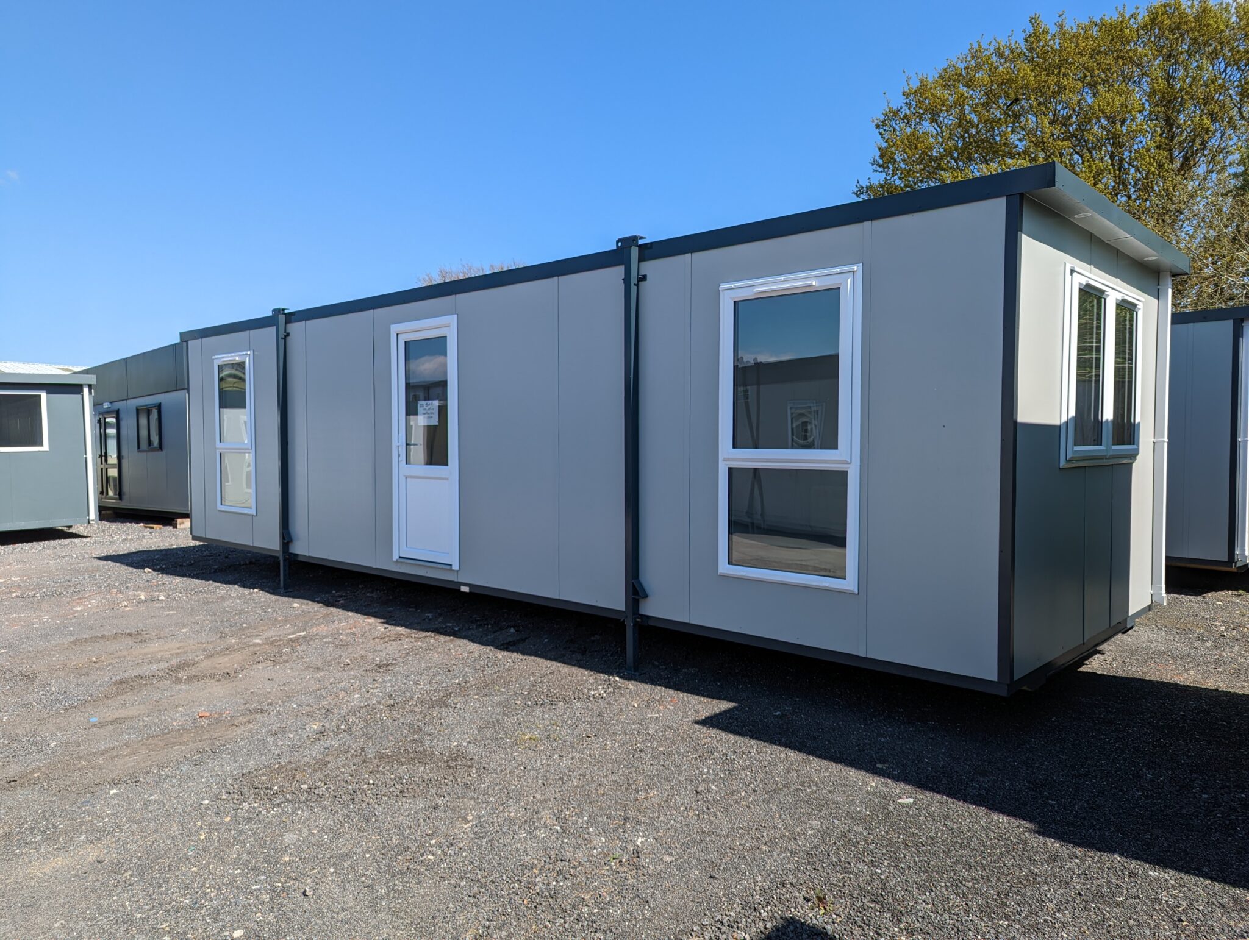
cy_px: 470
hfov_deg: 71.5
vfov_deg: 56.9
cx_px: 624
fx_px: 867
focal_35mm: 24
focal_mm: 6.81
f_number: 1.85
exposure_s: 1/1618
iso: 44
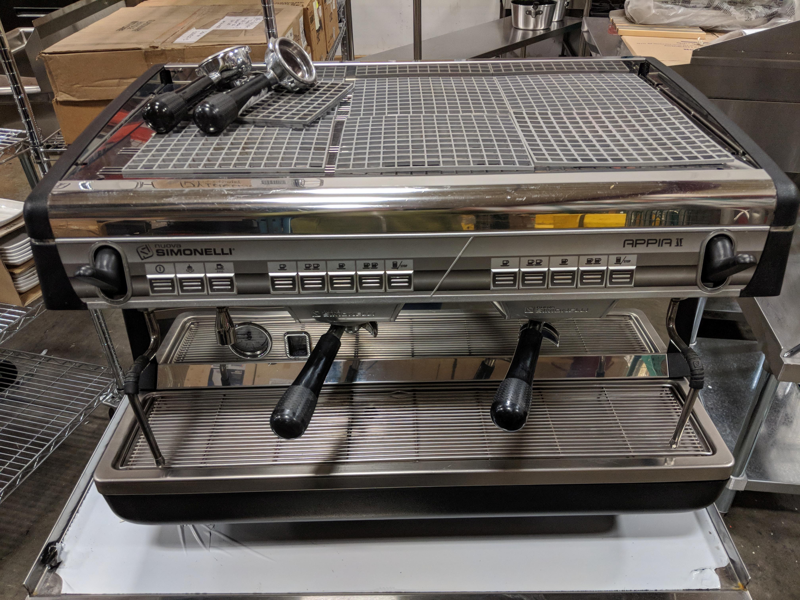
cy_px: 300
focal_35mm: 27
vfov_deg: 51.4
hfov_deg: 65.3
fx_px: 624
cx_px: 400
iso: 210
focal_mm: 4.44
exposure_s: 1/120
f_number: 1.8
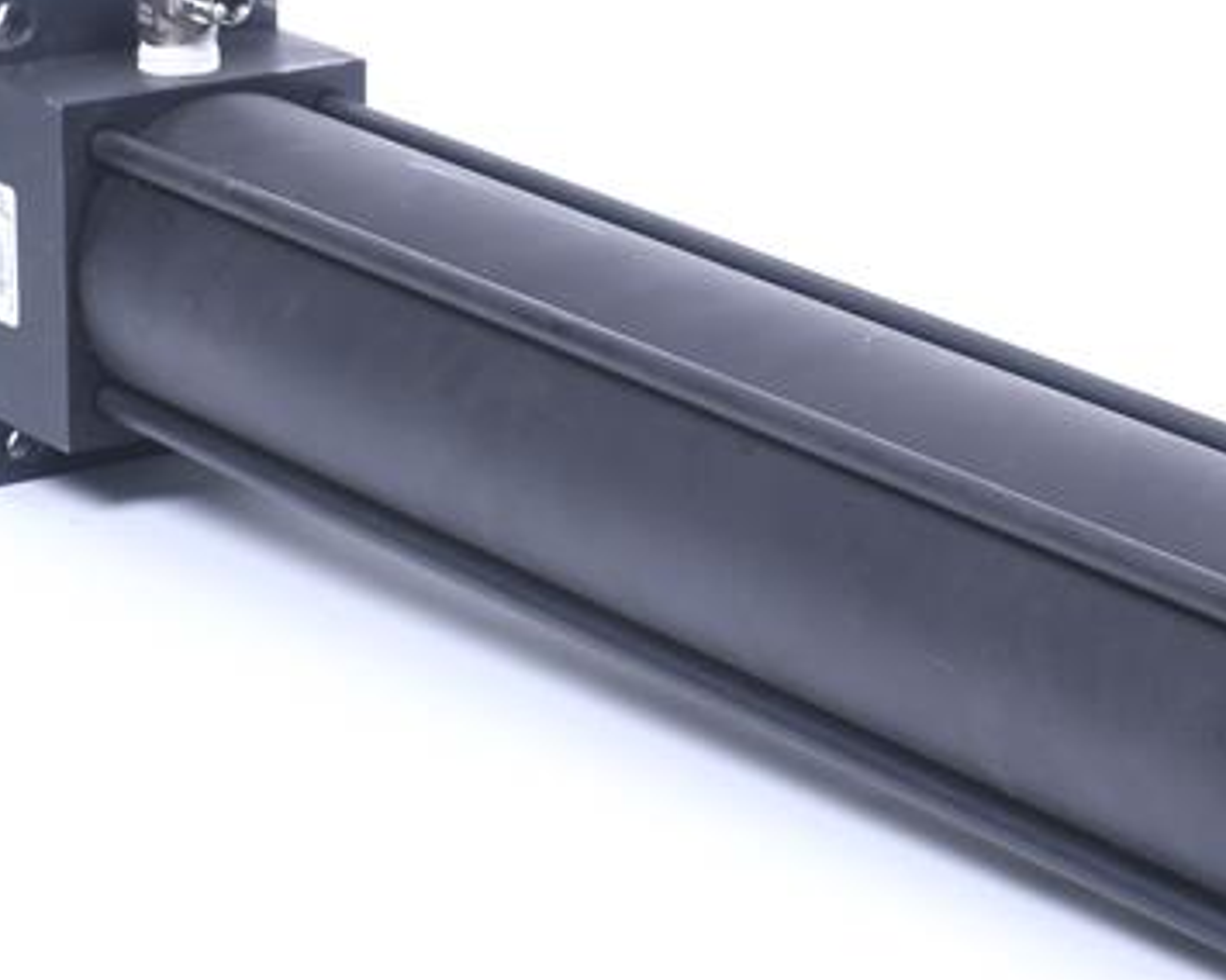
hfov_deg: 23.4
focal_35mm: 81
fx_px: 2939
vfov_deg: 18.9
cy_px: 538
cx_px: 884
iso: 200
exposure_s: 1/200
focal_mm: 34
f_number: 13
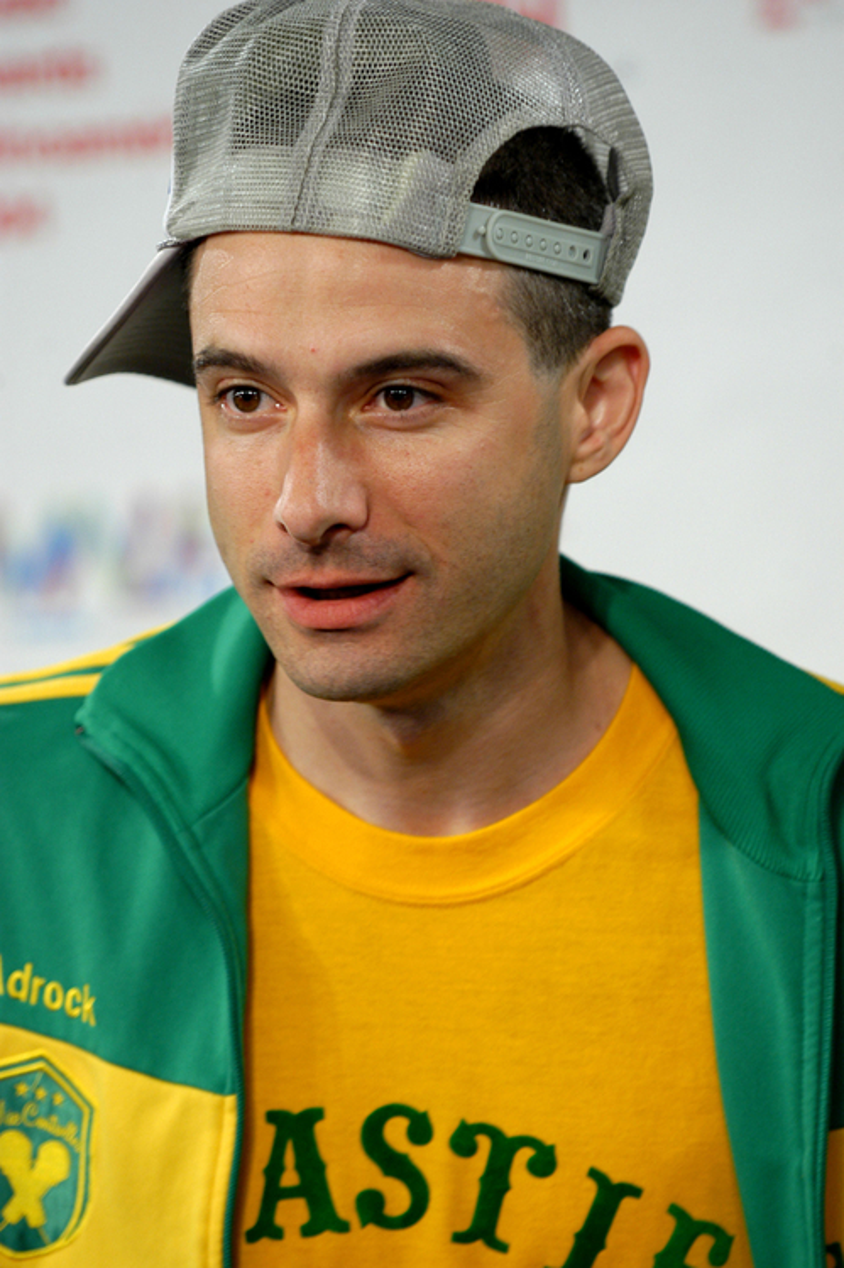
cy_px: 634
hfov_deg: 5.4
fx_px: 8979
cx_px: 422
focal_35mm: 255
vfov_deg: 8.1
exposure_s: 1/160
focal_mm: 170
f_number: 3.2
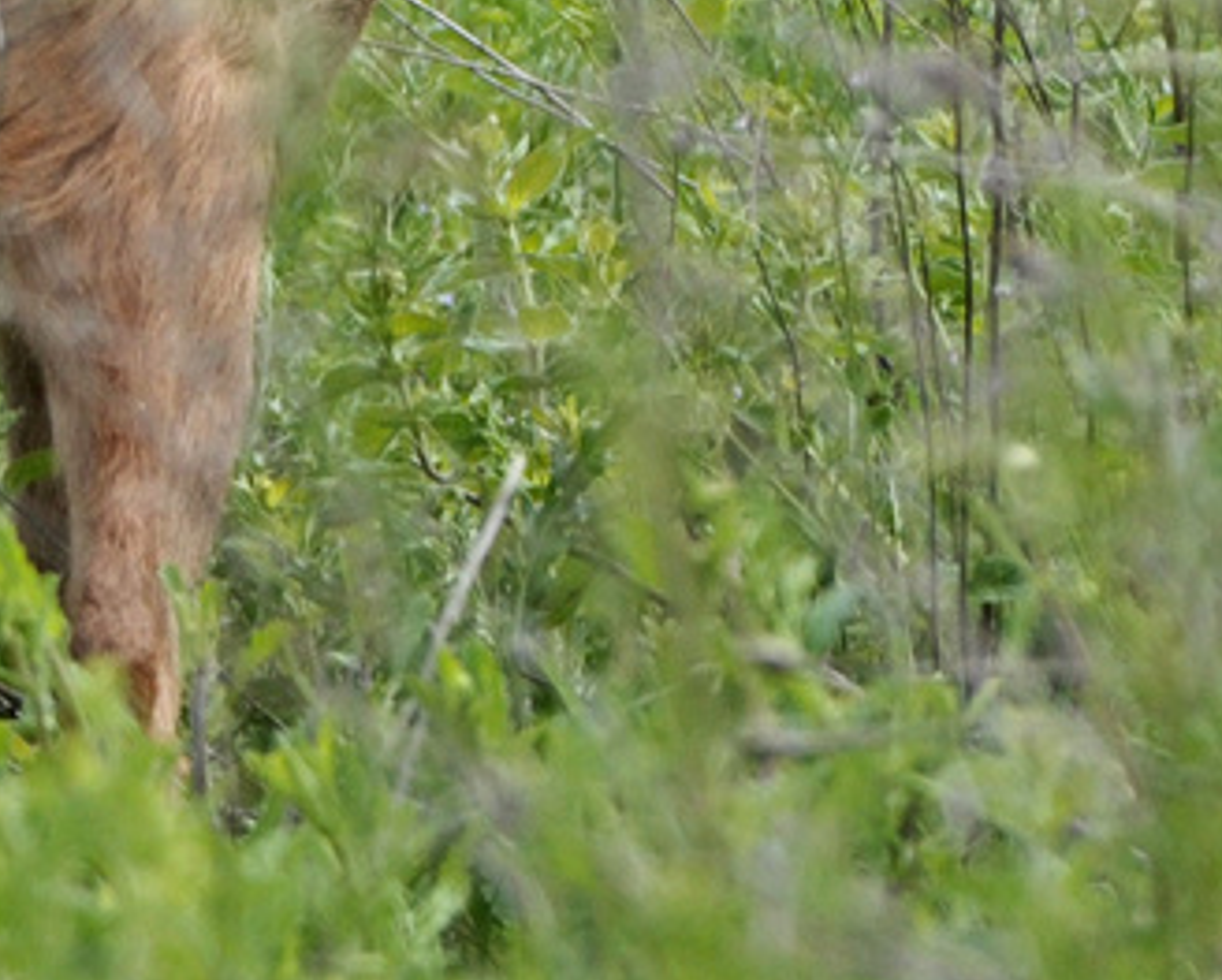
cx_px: -369
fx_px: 65520
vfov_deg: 0.9
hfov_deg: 1.1
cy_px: -779
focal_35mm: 1810
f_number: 5.6
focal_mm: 260
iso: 400
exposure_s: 1/800
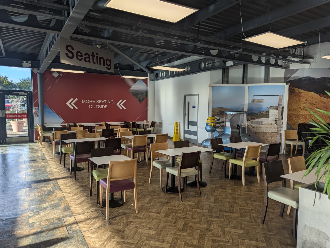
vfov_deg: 56.9
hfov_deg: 71.5
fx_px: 229
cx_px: 165
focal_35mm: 24
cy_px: 124
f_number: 1.85
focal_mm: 6.81
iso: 45
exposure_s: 1/409
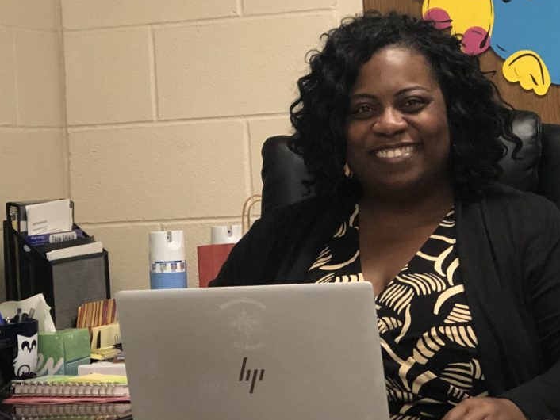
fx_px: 2007
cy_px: 95
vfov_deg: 11.9
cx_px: 240
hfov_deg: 15.9
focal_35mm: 124
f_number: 2.8
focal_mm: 6.6
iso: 320
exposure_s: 1/30
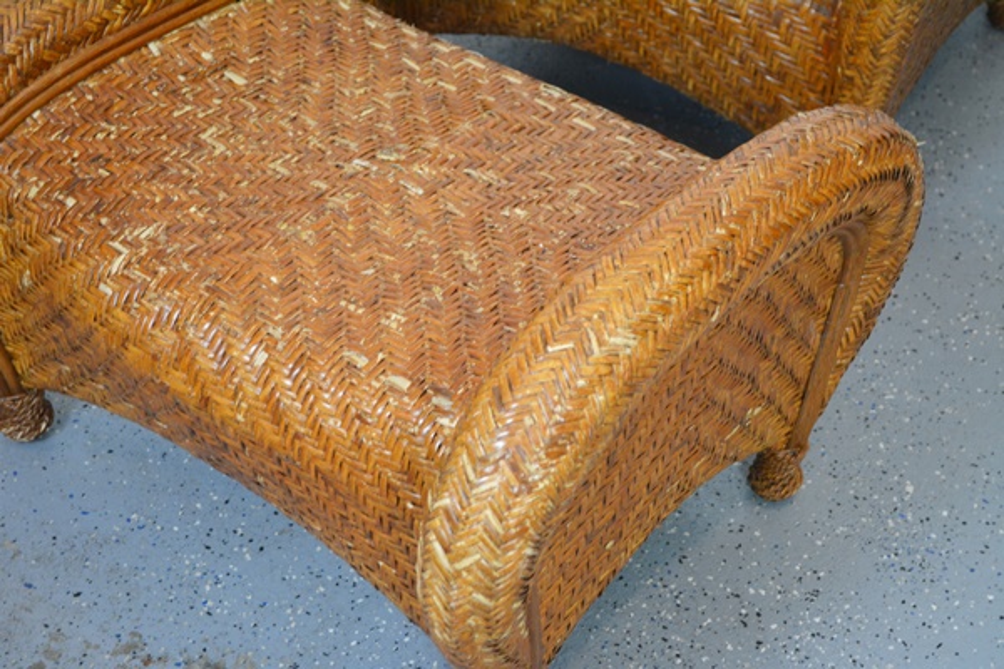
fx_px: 1882
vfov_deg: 20.2
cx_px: 502
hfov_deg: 29.9
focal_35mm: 68
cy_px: 334
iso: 1250
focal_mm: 45
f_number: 5.3
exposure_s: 1/30
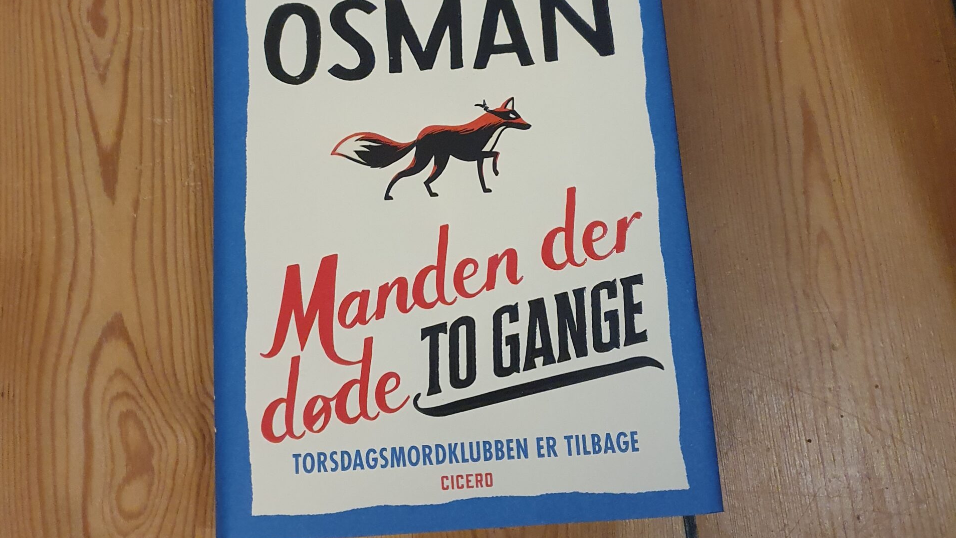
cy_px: 156
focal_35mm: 38
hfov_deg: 52.8
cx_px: 480
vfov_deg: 30.8
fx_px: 963
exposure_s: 1/50
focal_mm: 4.32
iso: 500
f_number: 1.5
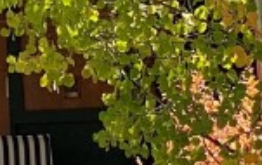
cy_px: -257
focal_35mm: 373
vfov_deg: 3.5
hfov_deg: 5.4
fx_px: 2668
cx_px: -387
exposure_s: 1/436
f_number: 2
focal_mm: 6
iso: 20
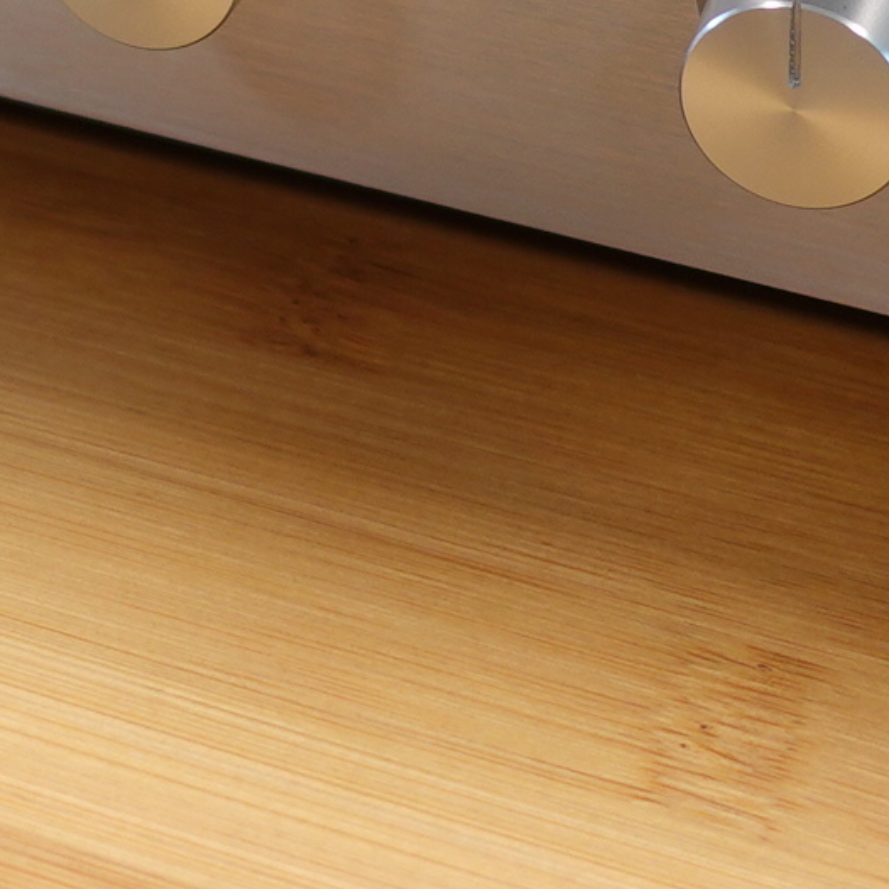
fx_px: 3080
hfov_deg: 16.3
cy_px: -532
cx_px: 226
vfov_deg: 15.0
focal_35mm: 106
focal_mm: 9.4
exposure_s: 1/30
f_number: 1.8
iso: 200
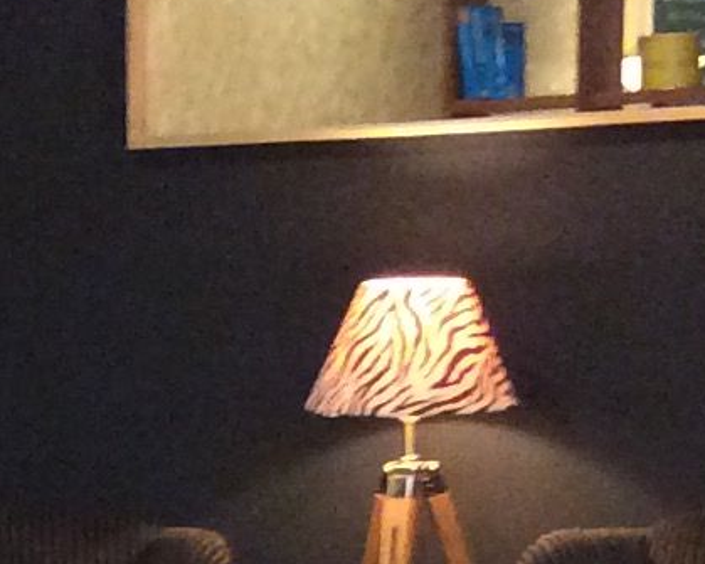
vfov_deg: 7.8
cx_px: -458
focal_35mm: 193
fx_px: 4026
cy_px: 985
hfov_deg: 9.6
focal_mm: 3.3
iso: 320
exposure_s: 1/17
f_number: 2.4
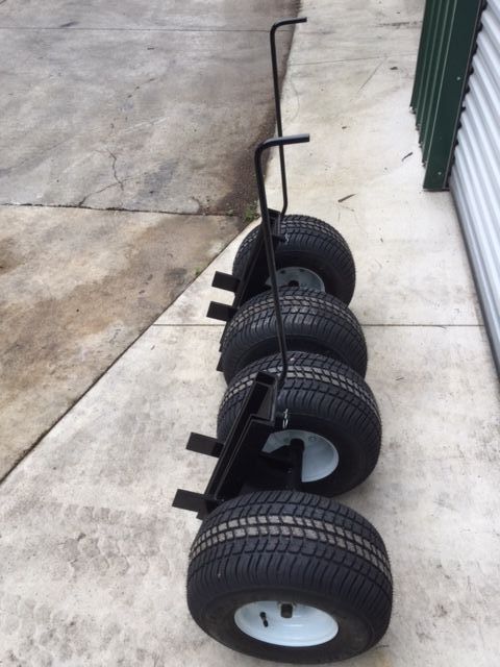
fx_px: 597
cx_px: 250
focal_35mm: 31
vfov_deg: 58.4
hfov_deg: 45.4
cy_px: 334
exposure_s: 1/173
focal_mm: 3.3
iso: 25
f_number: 2.4
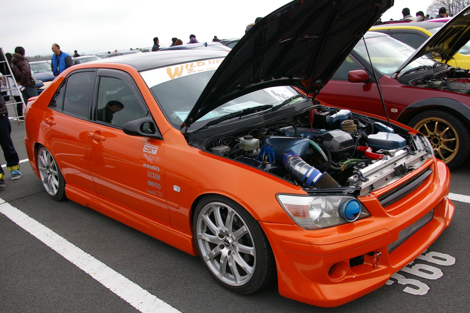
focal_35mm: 34
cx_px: 235
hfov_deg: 55.1
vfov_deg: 38.3
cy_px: 156
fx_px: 450
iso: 200
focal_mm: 23
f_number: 8
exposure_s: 1/250
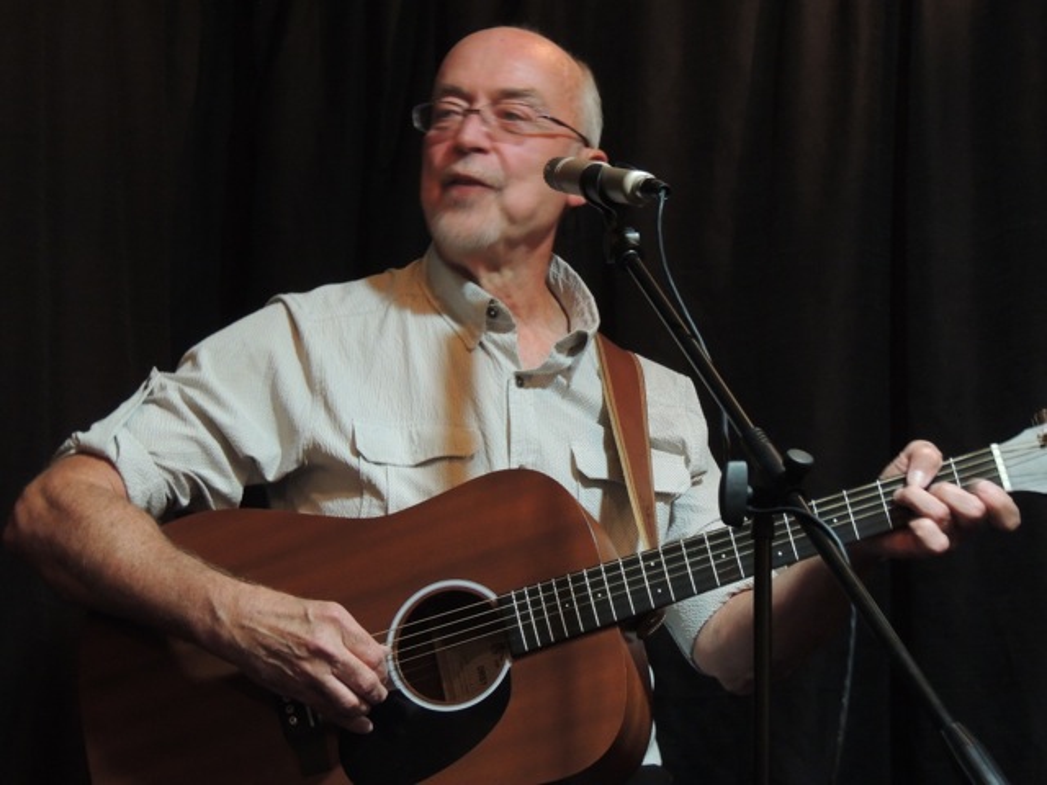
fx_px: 3025
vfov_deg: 14.8
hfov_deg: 19.6
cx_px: 524
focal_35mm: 100
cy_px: 392
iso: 800
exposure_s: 1/6
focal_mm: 17.8
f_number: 4.1
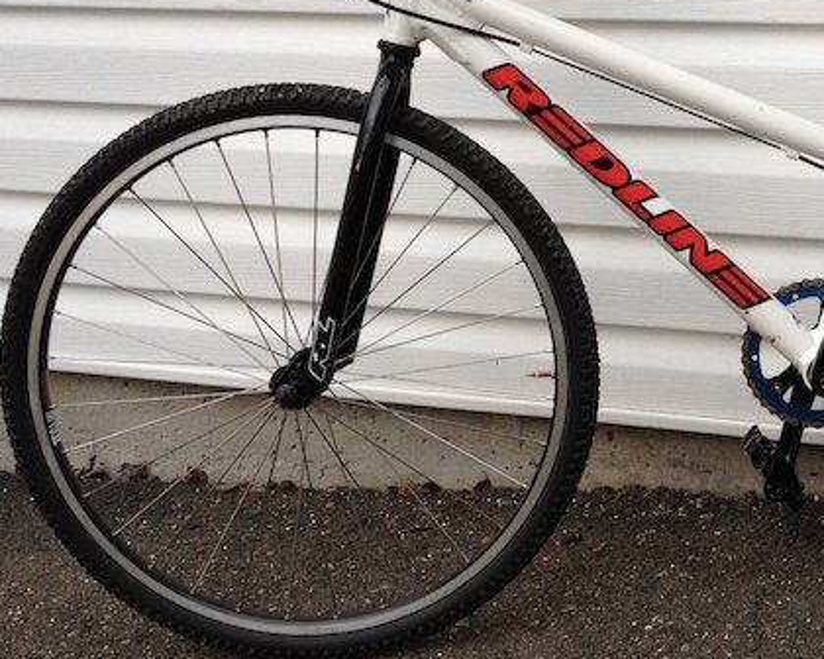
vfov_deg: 23.3
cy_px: 184
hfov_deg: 28.1
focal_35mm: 65
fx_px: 1585
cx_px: 738
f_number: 2.4
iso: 80
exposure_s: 1/120
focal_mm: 4.28
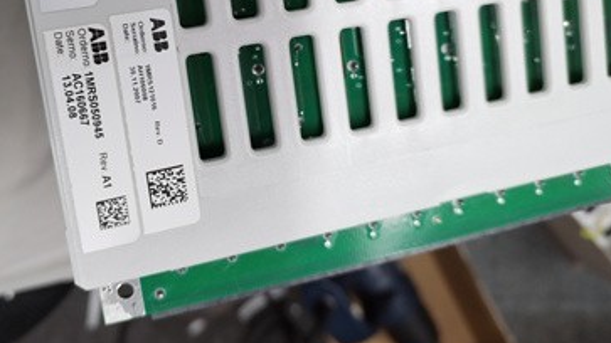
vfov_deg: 29.6
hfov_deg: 50.9
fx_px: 632
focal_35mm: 39
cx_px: 215
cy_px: 58
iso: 344
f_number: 1.8
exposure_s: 1/50
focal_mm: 4.75
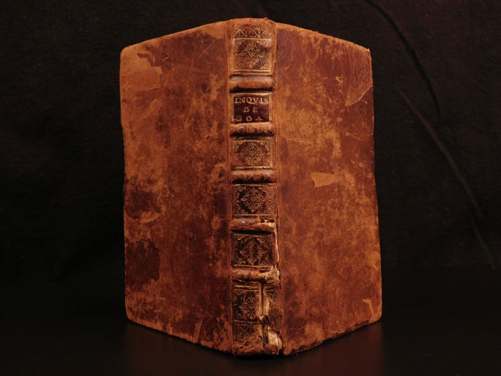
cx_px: 250
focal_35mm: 40
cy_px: 188
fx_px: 579
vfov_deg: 36.0
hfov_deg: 46.8
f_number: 3.6
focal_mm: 7.1
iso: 220
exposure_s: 1/30
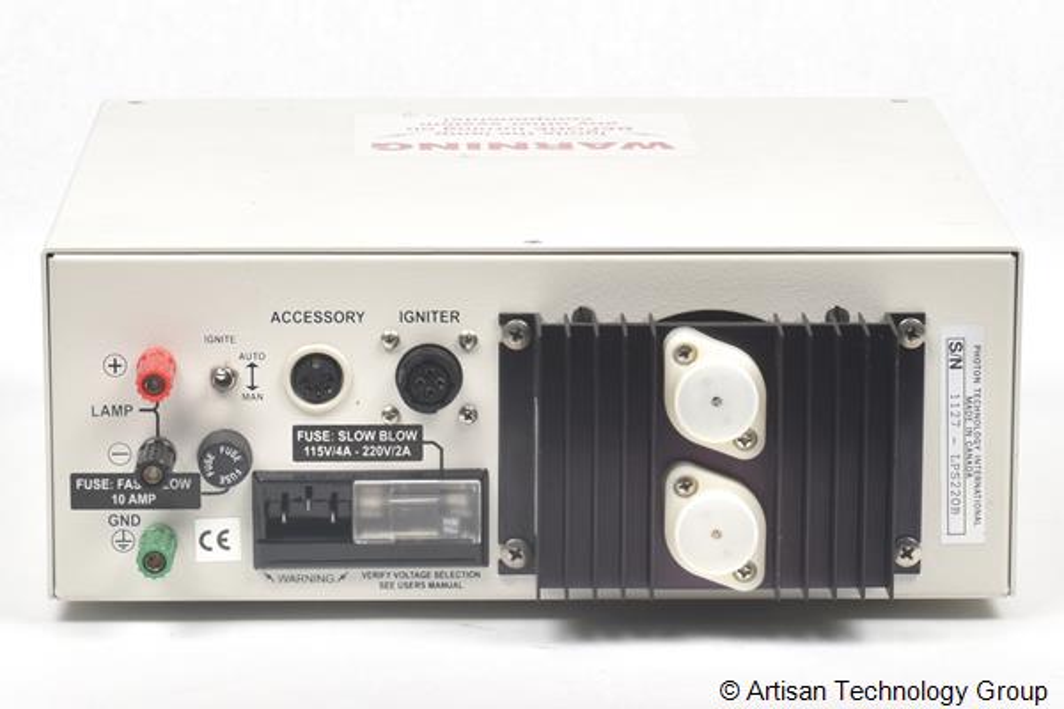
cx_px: 532
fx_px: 2039
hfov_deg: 29.2
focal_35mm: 69
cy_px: 354
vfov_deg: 19.7
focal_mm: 46
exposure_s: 1/160
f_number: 16
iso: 200
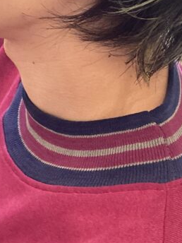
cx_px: 141
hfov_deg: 16.3
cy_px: -61
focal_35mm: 90
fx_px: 631
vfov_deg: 20.2
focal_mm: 3.3
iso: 200
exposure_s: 1/60
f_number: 2.4
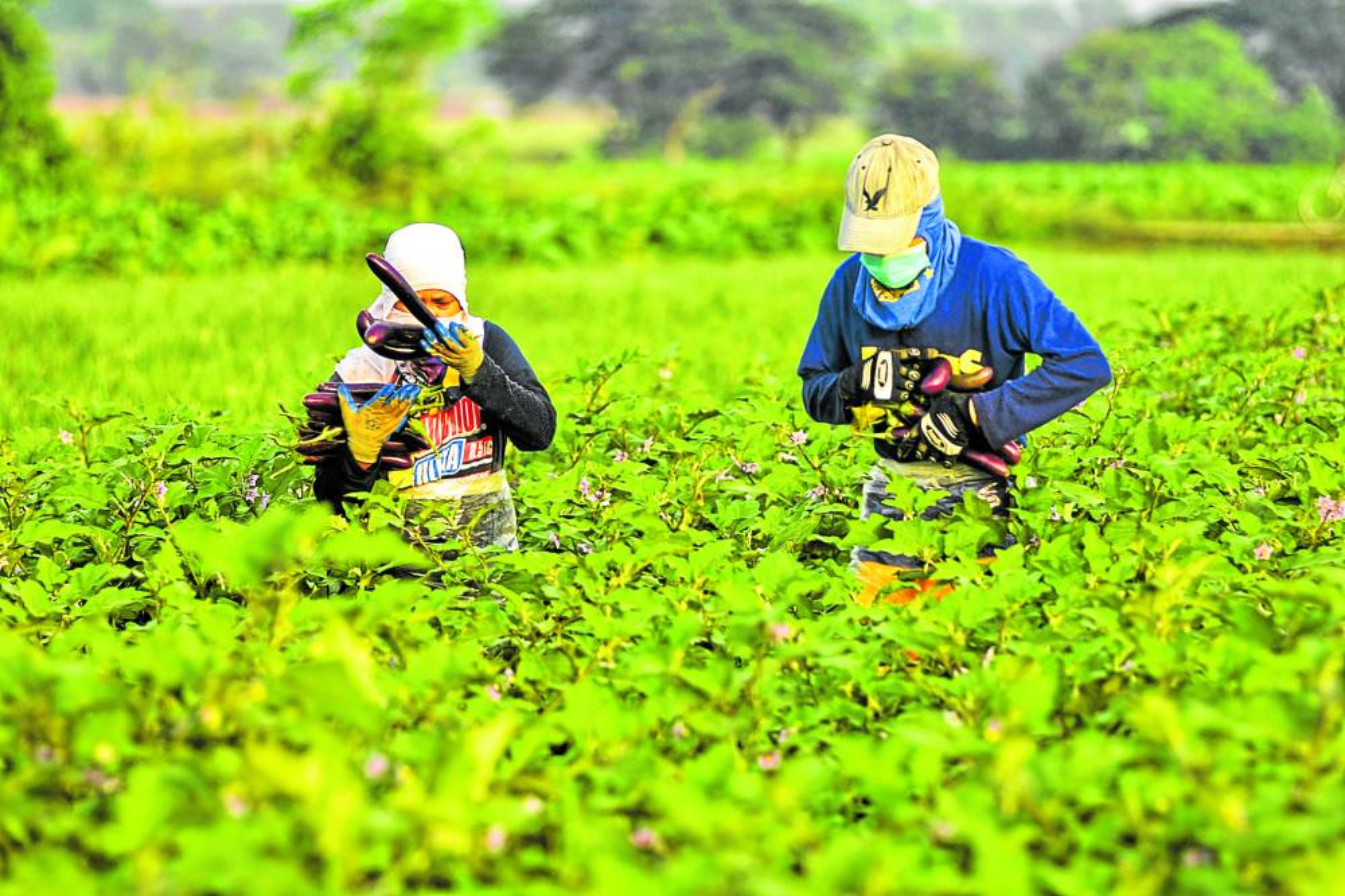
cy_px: 448
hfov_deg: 9.5
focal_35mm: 218
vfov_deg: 6.3
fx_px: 8123
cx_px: 672
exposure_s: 1/500
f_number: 3.2
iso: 100
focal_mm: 145
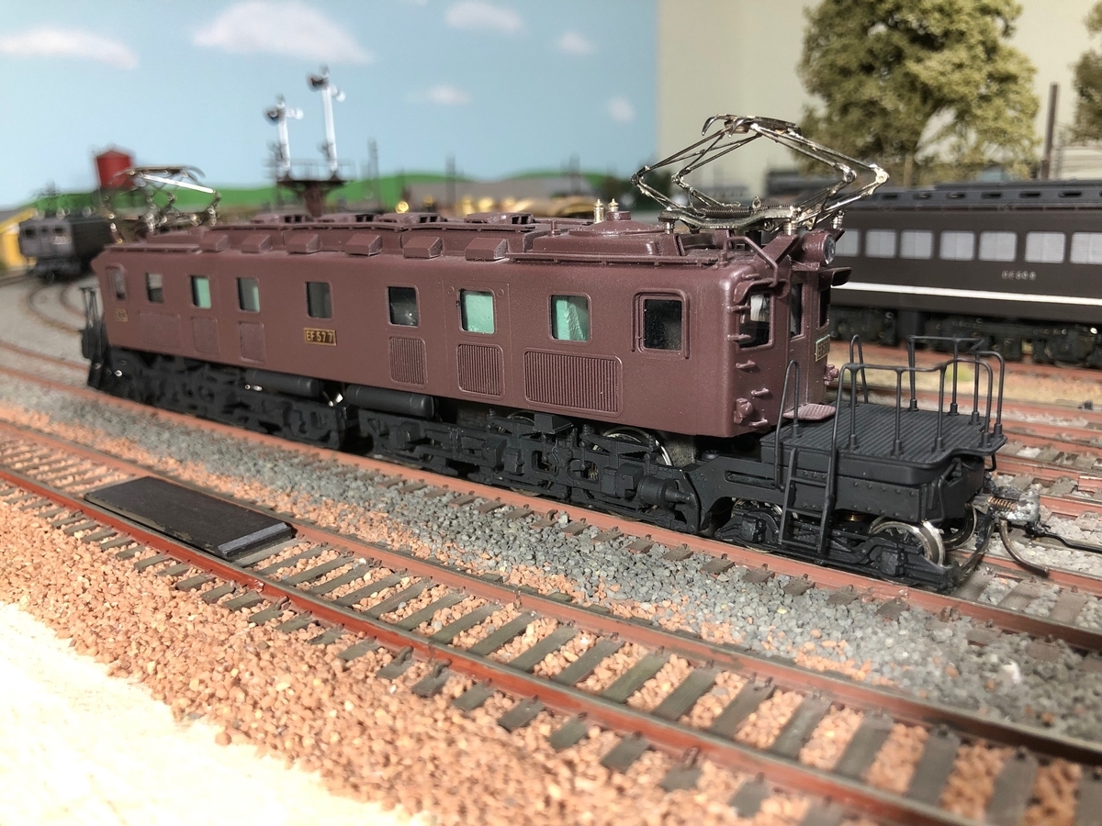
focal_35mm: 28
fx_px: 891
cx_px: 551
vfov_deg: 49.7
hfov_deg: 63.4
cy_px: 413
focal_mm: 3.99
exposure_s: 1/17
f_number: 1.8
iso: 64
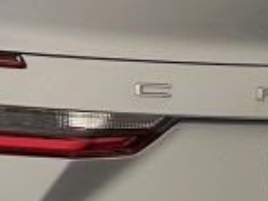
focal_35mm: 166
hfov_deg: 11.4
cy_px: 177
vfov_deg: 8.9
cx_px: 404
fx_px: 1285
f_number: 1.78
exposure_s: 1/60
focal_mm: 6.86
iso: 250
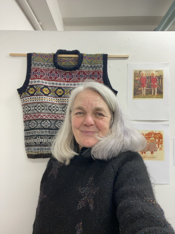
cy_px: 117
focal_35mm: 23
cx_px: 88
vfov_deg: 73.9
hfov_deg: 58.9
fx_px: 155
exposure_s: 1/50
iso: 100
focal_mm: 2.71
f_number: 2.2
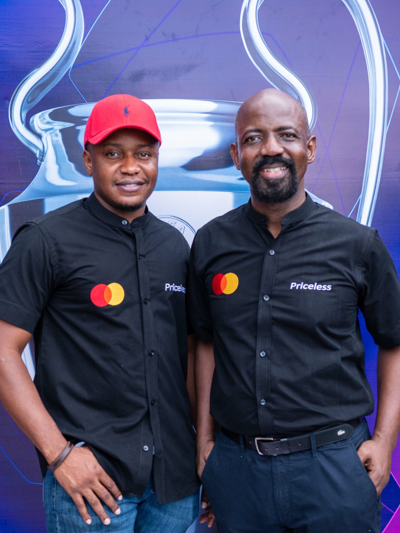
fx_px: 1047
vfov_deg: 28.5
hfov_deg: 21.6
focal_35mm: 68
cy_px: 298
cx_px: 199
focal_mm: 62
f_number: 4
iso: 800
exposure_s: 1/320
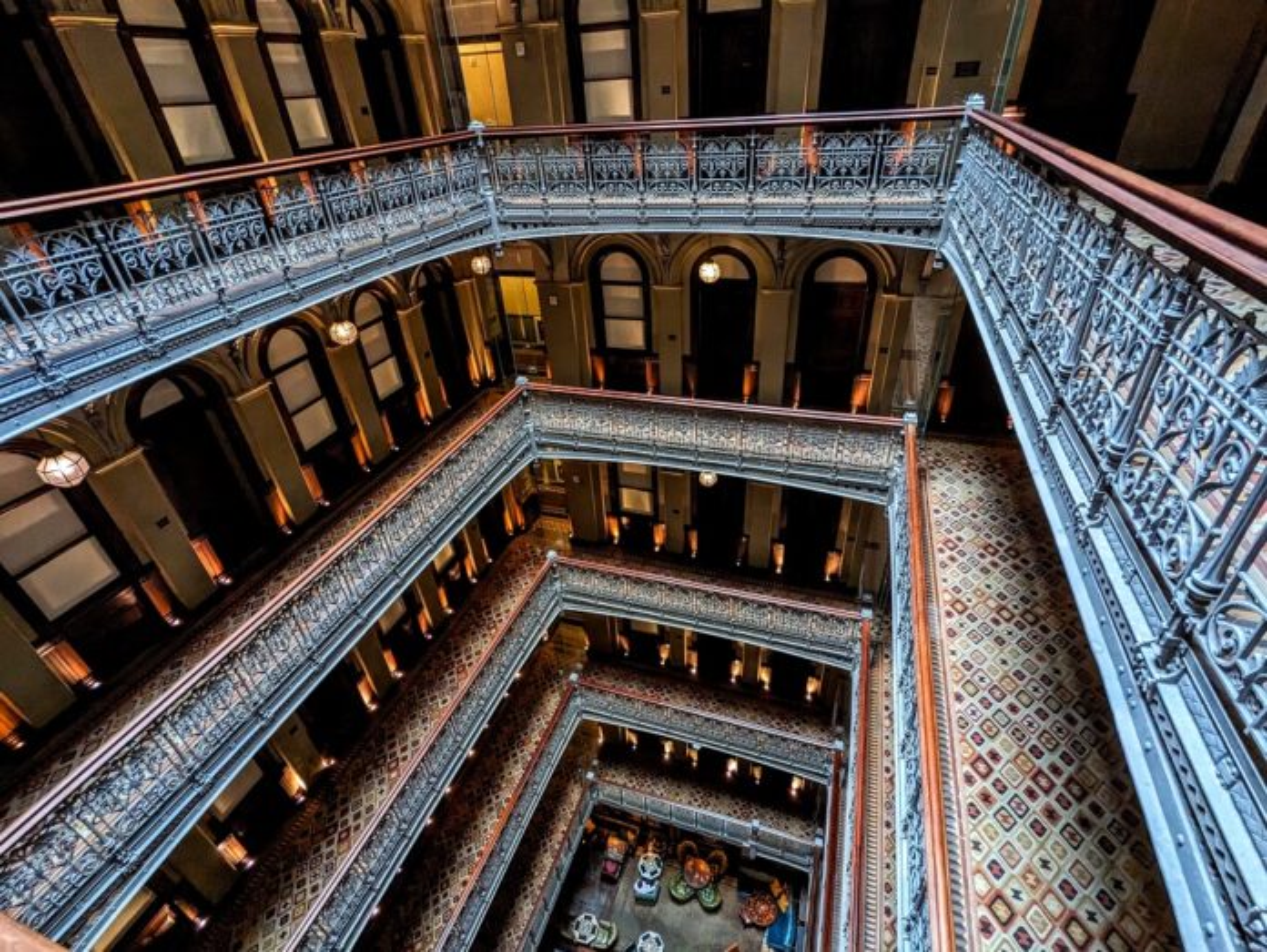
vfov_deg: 78.2
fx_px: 586
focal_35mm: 16
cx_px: 634
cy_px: 476
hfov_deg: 94.5
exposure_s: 1/24
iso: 372
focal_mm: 2.35
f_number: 2.2
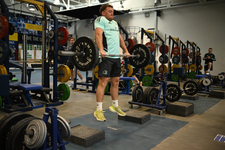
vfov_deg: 38.9
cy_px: 75
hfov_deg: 55.8
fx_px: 212
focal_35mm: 34
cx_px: 112
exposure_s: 1/640
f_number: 2.8
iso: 1600
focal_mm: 34
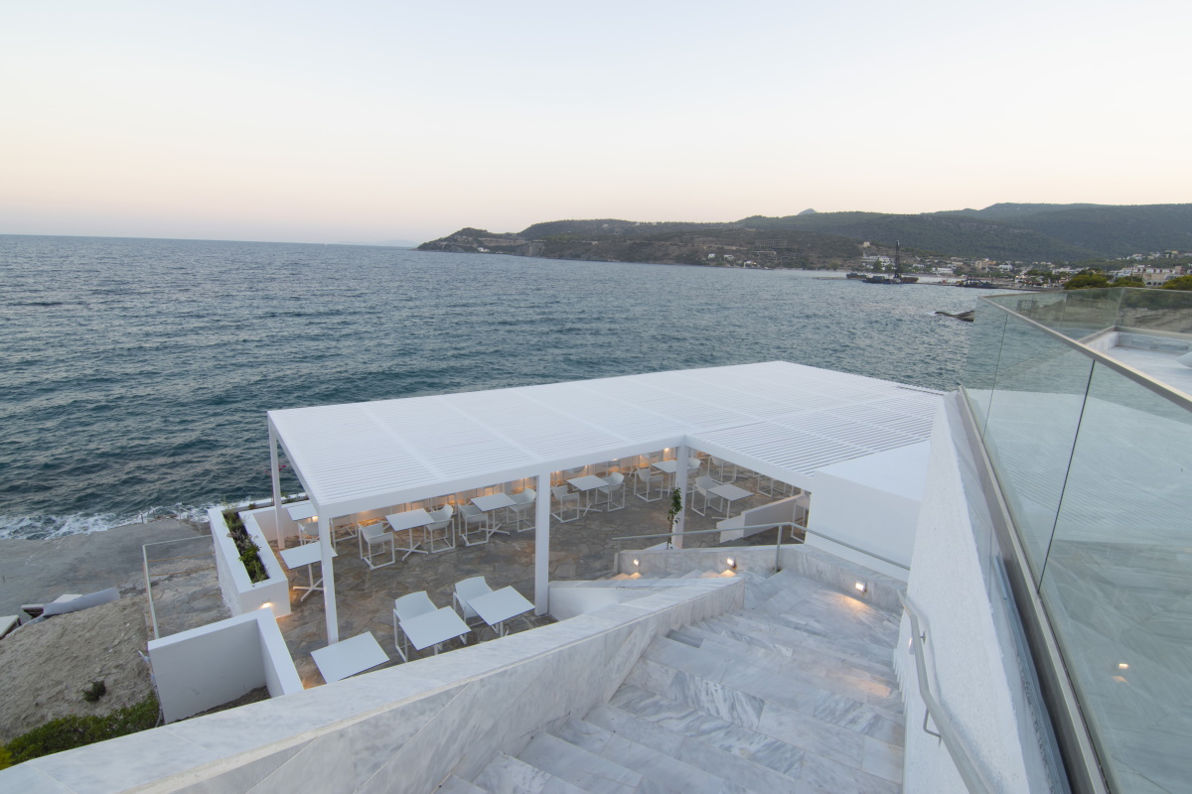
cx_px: 596
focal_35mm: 16
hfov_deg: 95.0
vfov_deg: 72.1
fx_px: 546
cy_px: 397
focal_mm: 11
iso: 100
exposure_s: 1/8
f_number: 9
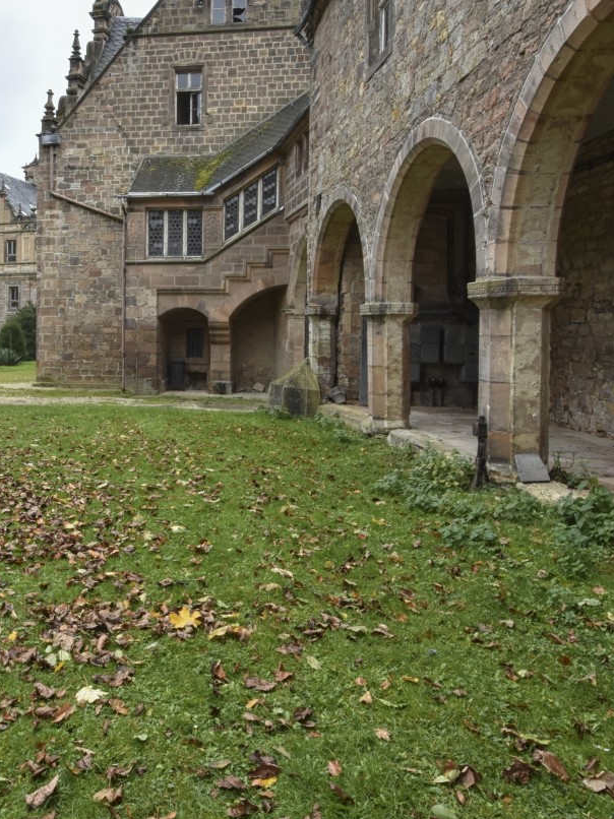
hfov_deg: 46.5
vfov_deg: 61.1
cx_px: 156
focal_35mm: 29
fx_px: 686
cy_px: 327
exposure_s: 1/20
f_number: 18
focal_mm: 10
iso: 200
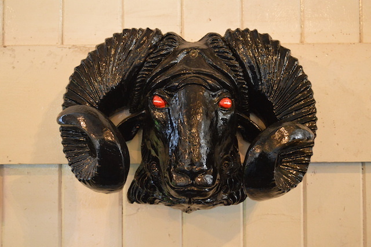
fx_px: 494
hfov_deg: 41.1
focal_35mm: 48
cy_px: 124
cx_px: 186
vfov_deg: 28.0
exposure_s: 1/13
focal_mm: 32
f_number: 4.8
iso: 3200
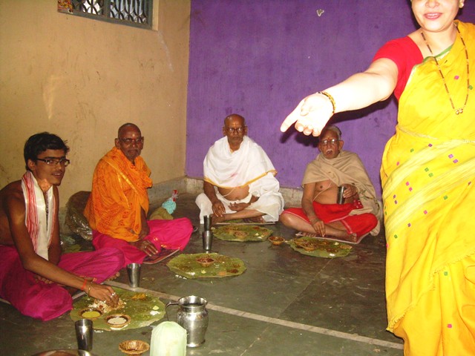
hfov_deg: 49.0
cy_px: 178
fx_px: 521
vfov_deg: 37.7
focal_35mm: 38
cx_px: 238
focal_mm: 6.3
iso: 200
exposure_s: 1/60
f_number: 2.8
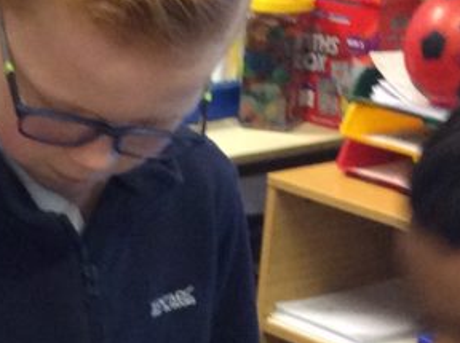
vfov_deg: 10.2
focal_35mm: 140
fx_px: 1857
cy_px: 540
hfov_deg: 13.8
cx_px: -64
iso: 200
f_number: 2.4
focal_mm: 3.3
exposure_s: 1/25
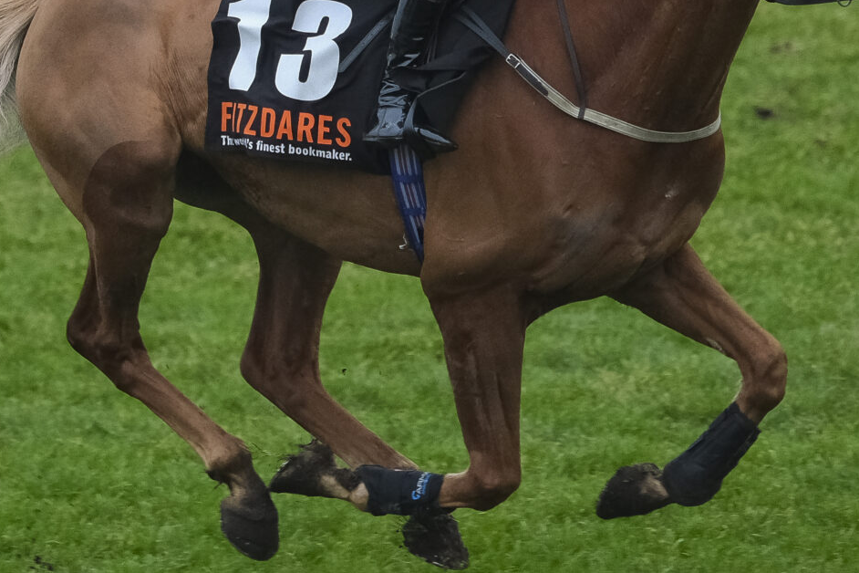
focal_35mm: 516
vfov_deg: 2.7
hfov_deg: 4.0
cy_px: 96
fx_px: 12311
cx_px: 404
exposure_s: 1/1000
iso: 1600
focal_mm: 200
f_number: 2
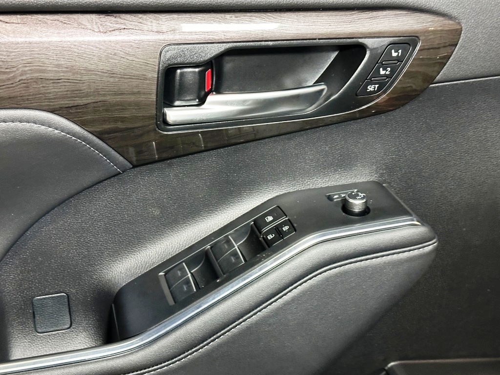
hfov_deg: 39.7
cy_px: 188
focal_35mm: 48
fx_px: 693
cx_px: 250
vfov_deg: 30.3
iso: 500
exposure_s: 1/30
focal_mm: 6.86
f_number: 1.78
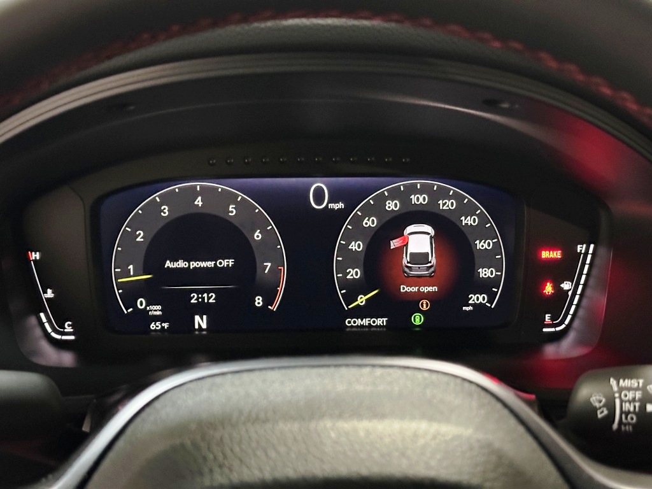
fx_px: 904
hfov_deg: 39.7
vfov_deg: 30.3
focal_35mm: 48
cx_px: 326
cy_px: 244
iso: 640
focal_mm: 6.86
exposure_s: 1/24
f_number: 1.78
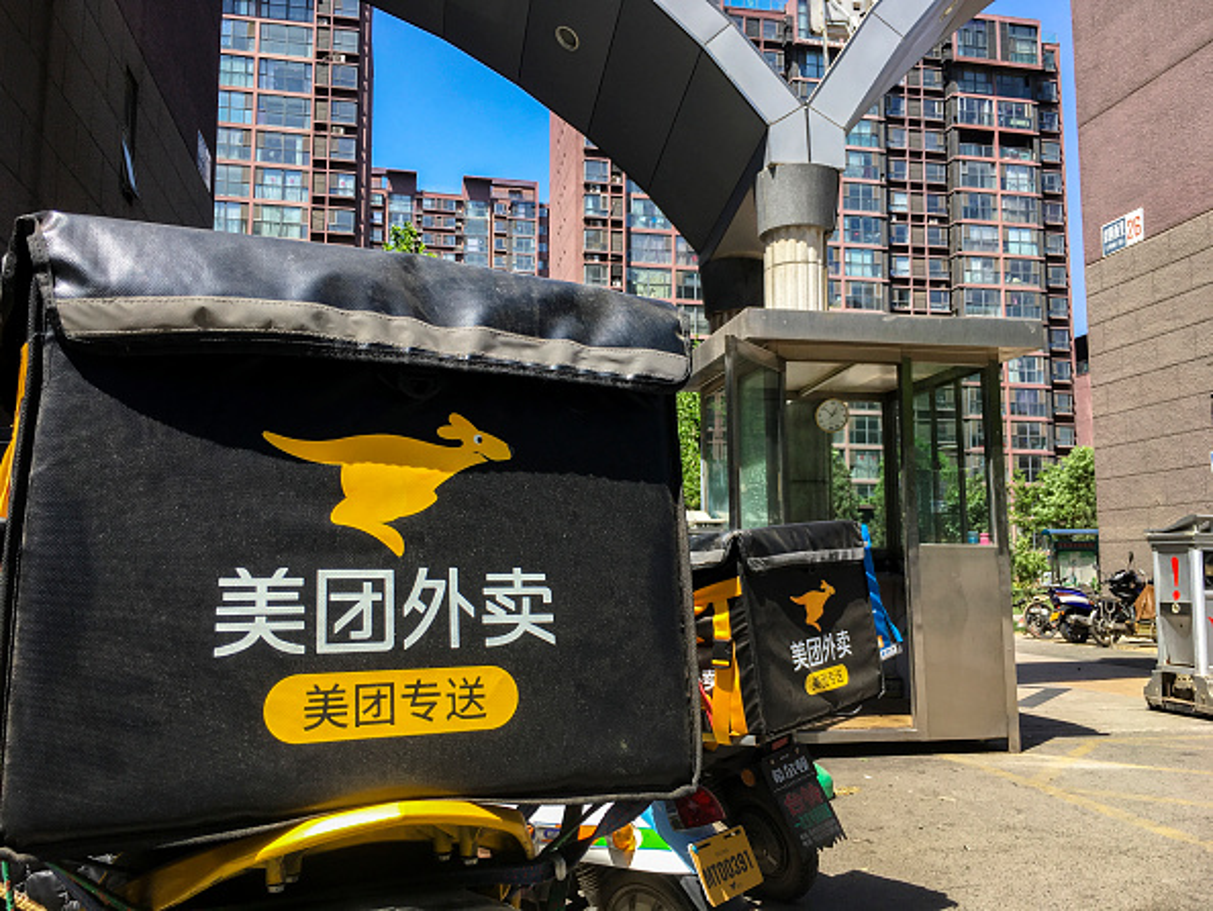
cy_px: 456
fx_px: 1017
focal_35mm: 29
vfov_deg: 48.3
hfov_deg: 61.6
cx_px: 606
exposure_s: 1/800
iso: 25
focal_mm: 4.15
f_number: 2.2
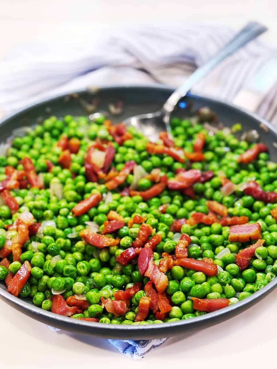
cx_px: 132
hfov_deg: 27.5
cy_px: 196
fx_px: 566
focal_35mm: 53
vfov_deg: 36.2
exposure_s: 1/120
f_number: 1.78
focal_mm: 6.76
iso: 160
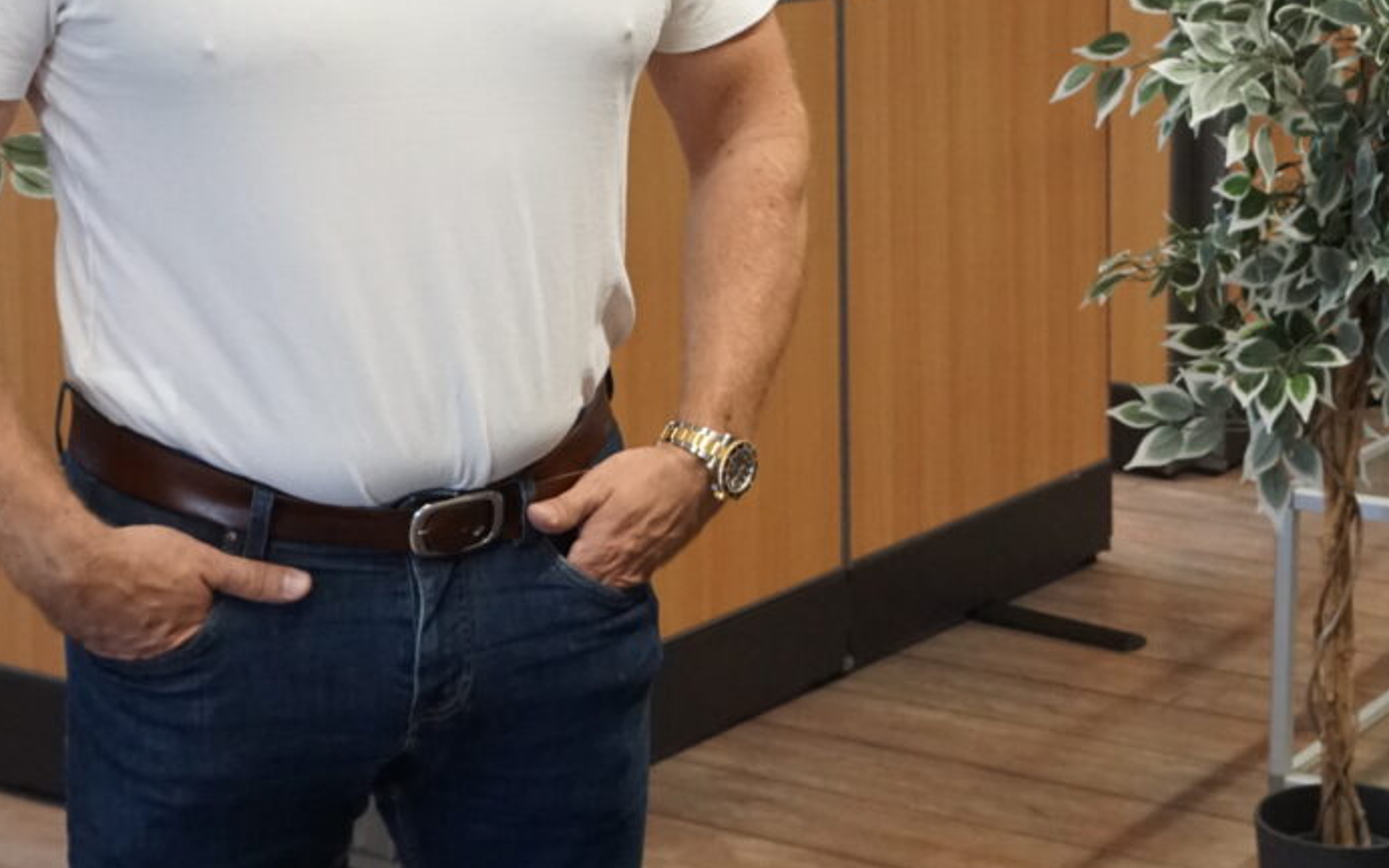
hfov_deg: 25.9
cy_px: 104
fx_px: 2958
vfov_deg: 16.5
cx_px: 1114
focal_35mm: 78
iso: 1600
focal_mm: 23
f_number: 6.3
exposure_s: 1/60
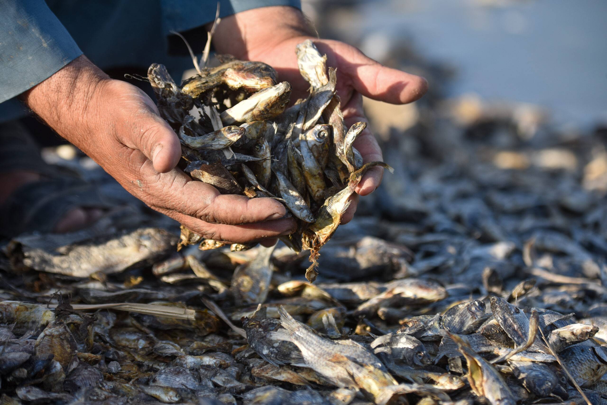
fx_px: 3373
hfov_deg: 10.3
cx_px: 304
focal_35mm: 200
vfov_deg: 6.9
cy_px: 202
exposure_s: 1/320
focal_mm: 200
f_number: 5.6
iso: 100
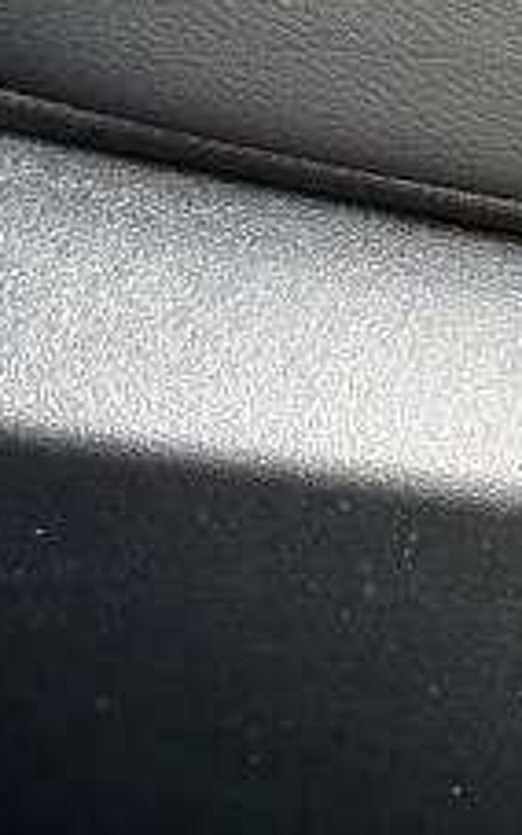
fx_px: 5232
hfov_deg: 5.6
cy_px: -456
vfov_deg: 8.9
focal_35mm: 230
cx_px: 1095
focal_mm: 6.86
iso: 80
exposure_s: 1/111
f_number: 1.78
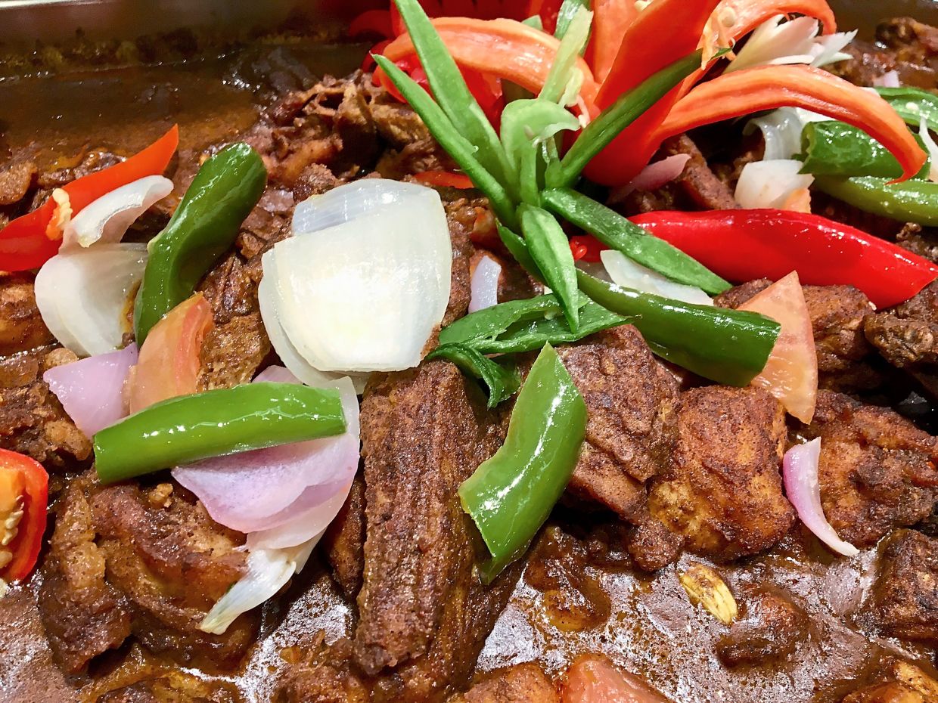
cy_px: 352
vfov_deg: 48.2
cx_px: 469
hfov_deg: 61.7
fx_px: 786
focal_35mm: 29
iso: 80
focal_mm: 4.15
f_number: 2.2
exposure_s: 1/33
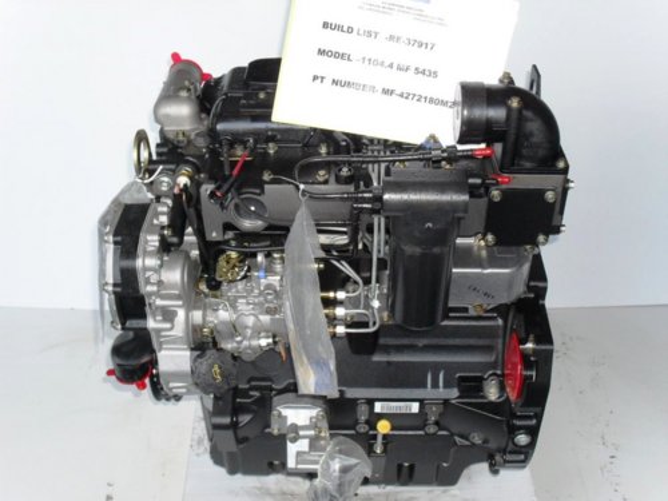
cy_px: 250
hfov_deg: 44.8
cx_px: 334
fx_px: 810
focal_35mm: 42
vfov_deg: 34.3
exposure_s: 1/45
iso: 200
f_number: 3.6
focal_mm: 7.5
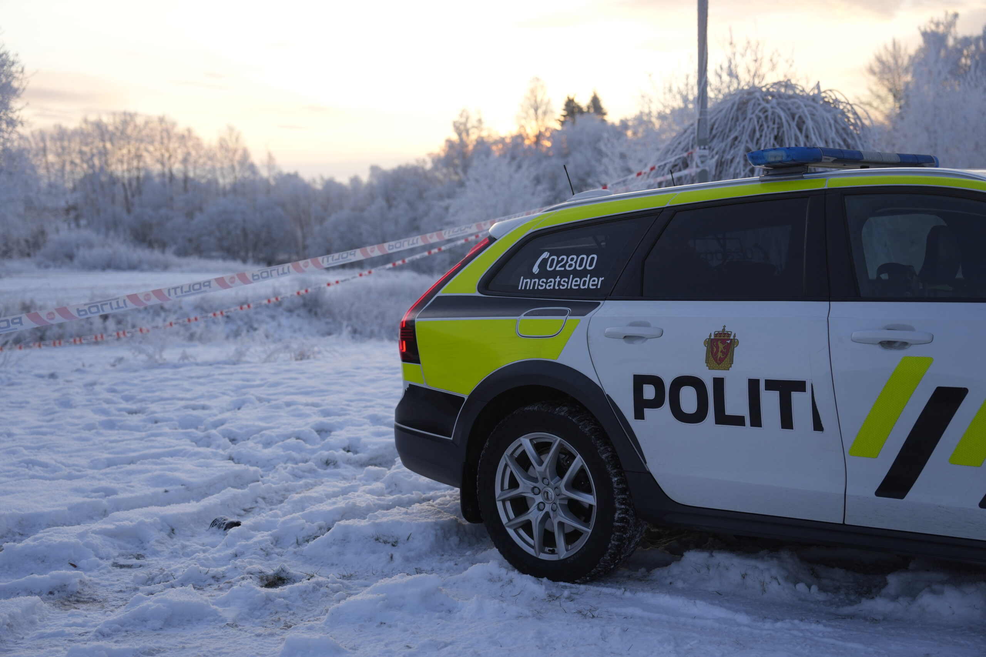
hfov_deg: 41.9
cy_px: 328
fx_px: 1287
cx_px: 493
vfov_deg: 28.7
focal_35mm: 47
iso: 400
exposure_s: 1/500
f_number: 2.8
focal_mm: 47
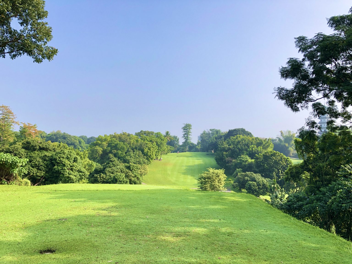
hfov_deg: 63.4
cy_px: 132
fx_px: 285
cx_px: 176
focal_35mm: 28
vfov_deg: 49.7
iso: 20
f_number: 1.8
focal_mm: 4
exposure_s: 1/545
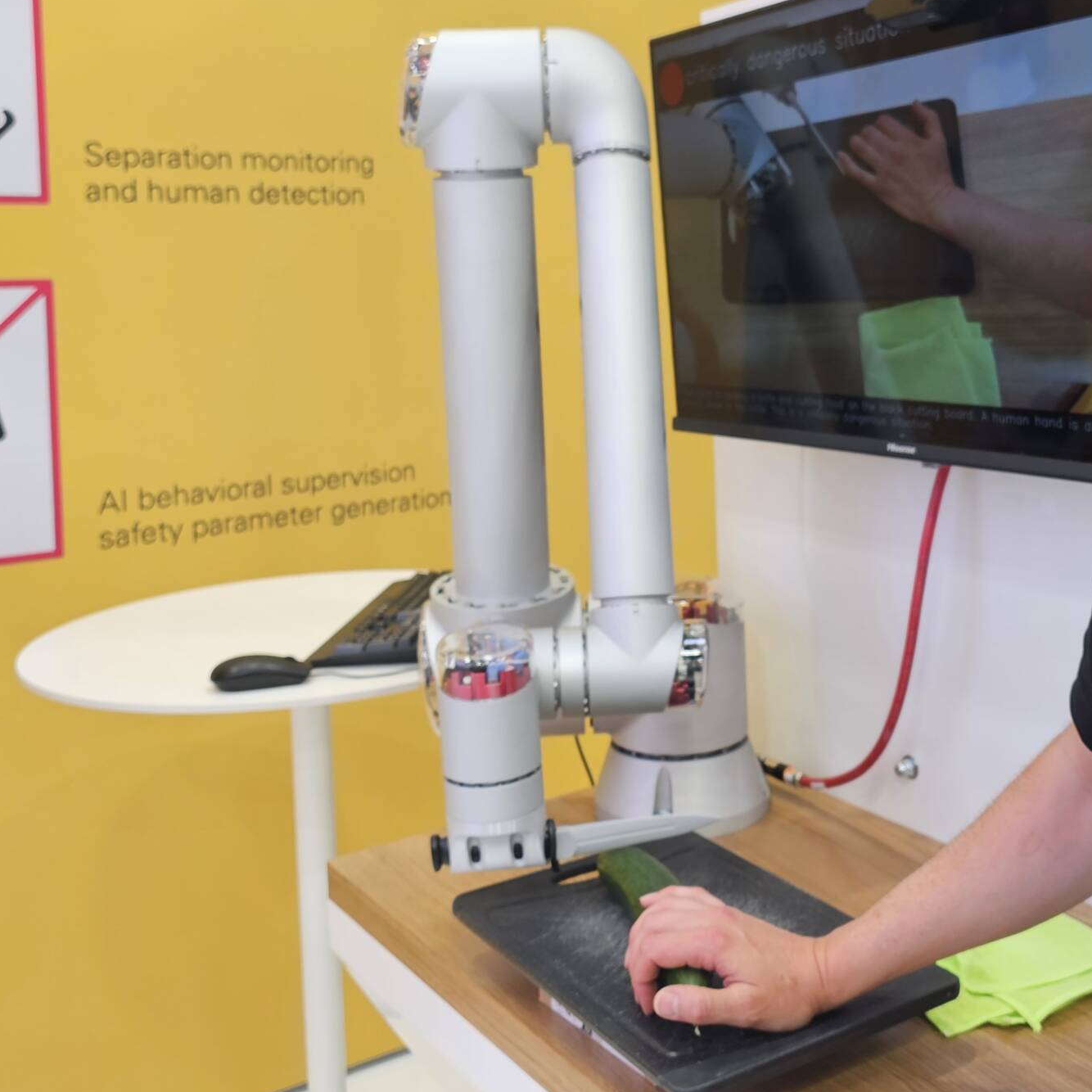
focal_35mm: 39
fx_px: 1392
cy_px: 335
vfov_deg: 42.1
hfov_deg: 42.6
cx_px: 665
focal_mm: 6.3
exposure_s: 1/120
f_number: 1.7
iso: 80
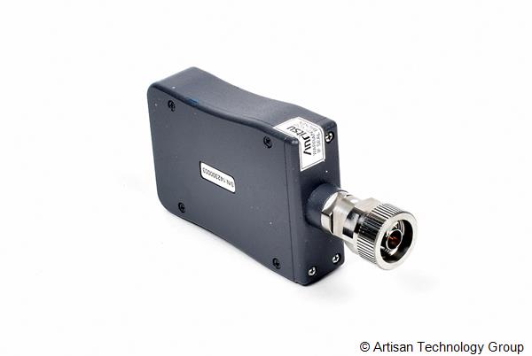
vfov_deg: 28.2
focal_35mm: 48
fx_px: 710
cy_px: 178
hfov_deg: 41.1
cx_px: 266
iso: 200
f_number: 11
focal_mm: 32
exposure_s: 1/160
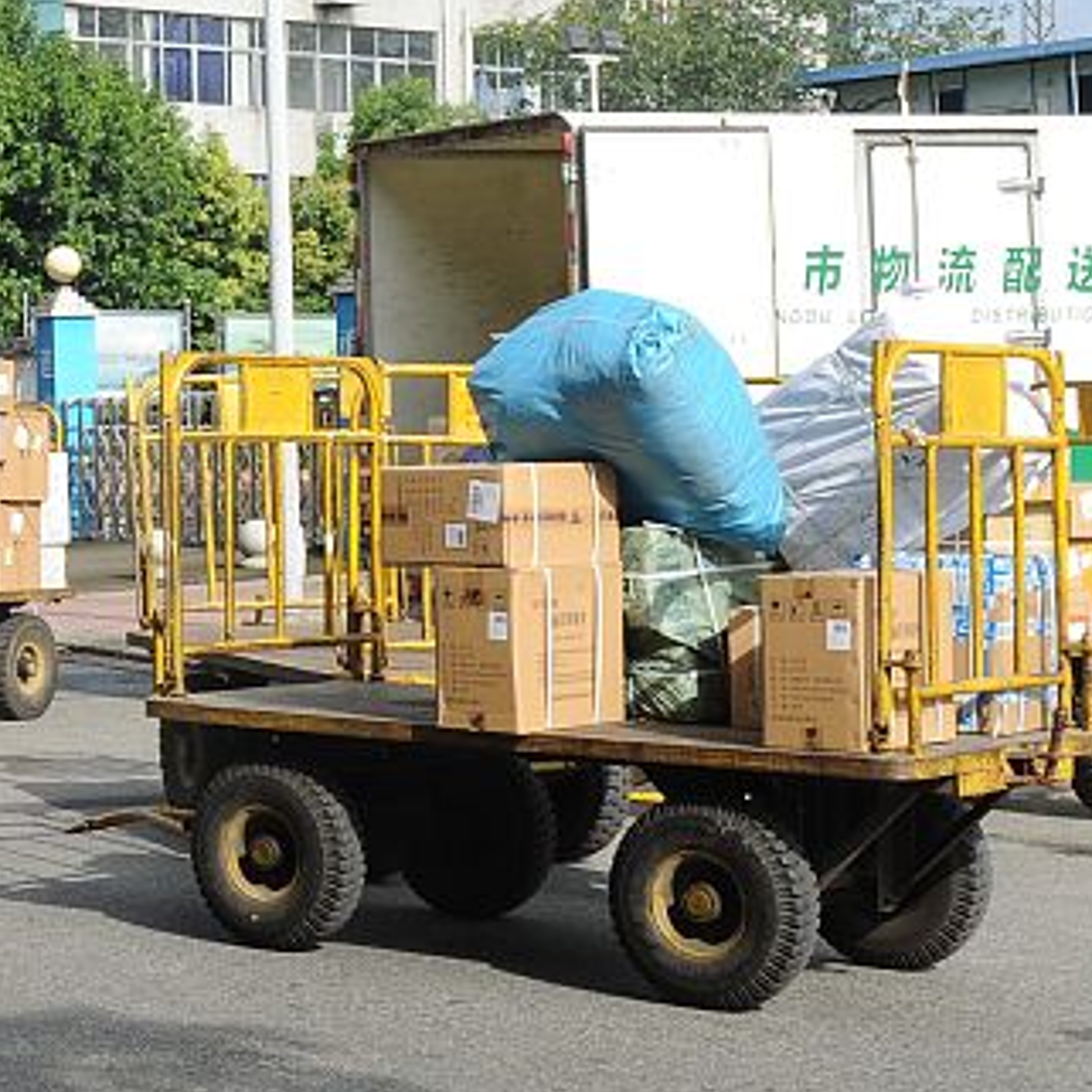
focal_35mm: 92
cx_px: -255
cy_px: 238
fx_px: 3284
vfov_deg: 18.7
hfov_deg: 17.9
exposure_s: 1/125
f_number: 14
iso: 200
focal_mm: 29
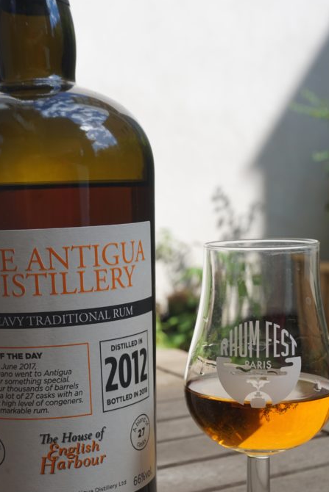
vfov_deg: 35.4
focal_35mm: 55
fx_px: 754
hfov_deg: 24.6
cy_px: 369
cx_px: 148
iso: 100
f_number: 8
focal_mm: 24
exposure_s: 1/125
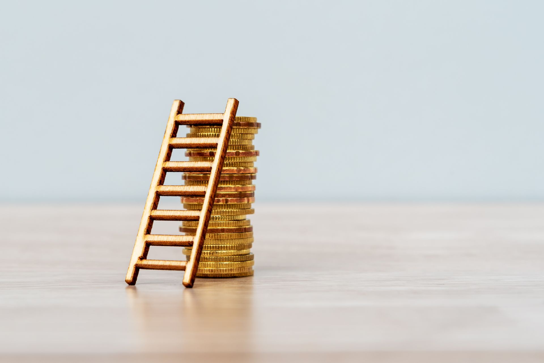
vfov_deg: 11.4
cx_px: 272
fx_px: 1814
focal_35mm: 120
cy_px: 182
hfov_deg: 17.1
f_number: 9
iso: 200
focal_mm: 120
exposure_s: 1/320
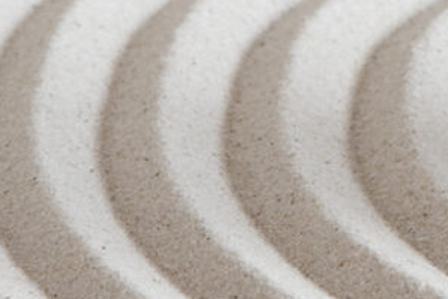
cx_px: 735
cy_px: 30
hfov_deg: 3.0
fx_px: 8429
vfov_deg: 2.0
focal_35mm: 677
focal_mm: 105
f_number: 11
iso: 100
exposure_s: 1/125
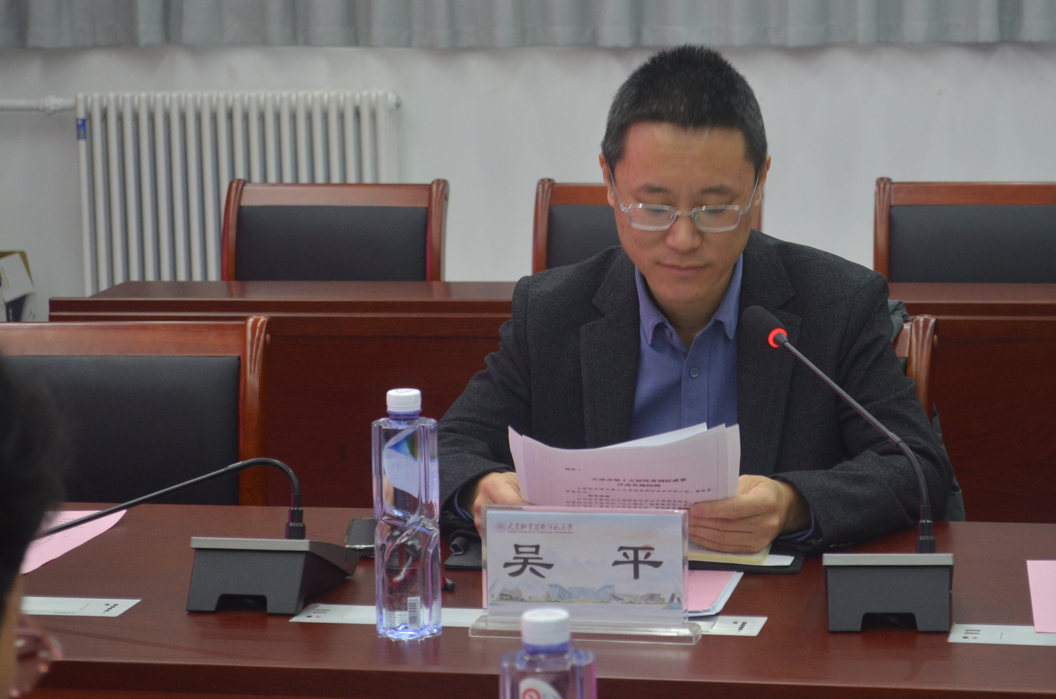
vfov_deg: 13.0
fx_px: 3063
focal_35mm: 105
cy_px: 277
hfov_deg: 19.5
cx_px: 651
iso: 800
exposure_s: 1/50
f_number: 5.6
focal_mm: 55
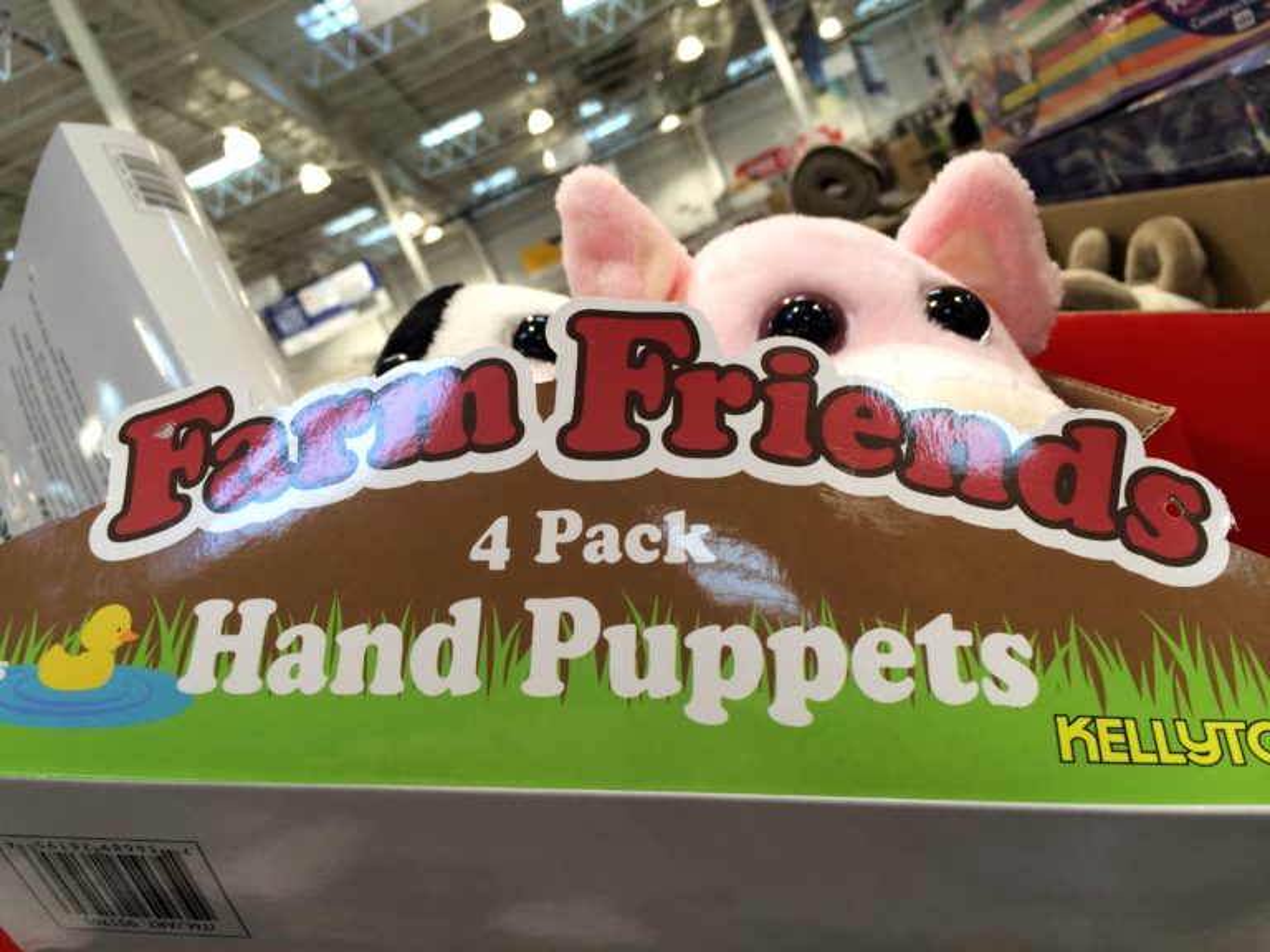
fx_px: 1064
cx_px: 635
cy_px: 476
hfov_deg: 61.7
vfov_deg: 48.2
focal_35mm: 29
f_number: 2.2
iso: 64
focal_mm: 4.15
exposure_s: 1/30
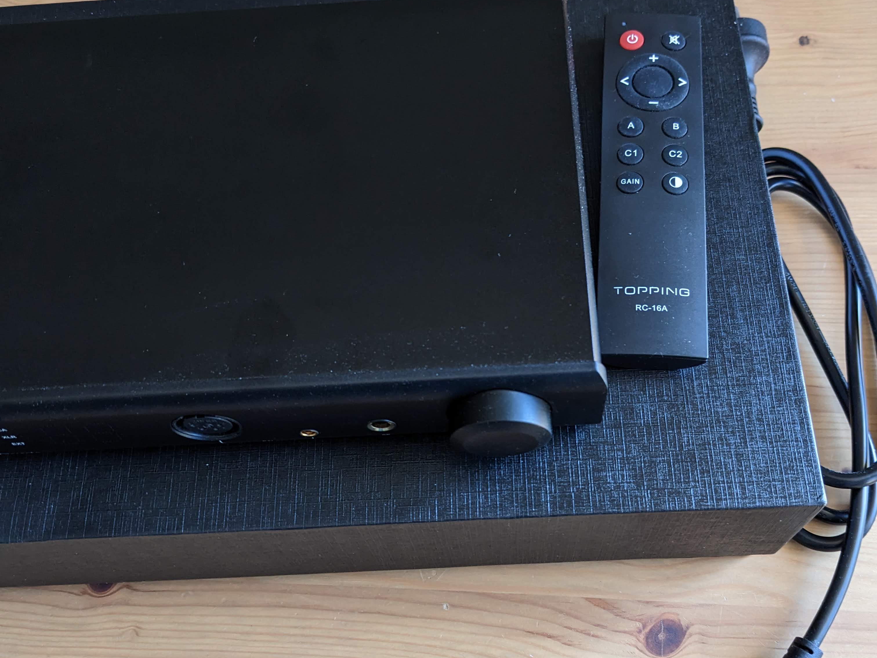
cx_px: 469
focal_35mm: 36
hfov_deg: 51.3
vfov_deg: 39.5
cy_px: 398
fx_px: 912
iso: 386
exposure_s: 1/120
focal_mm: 4.38
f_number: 1.73
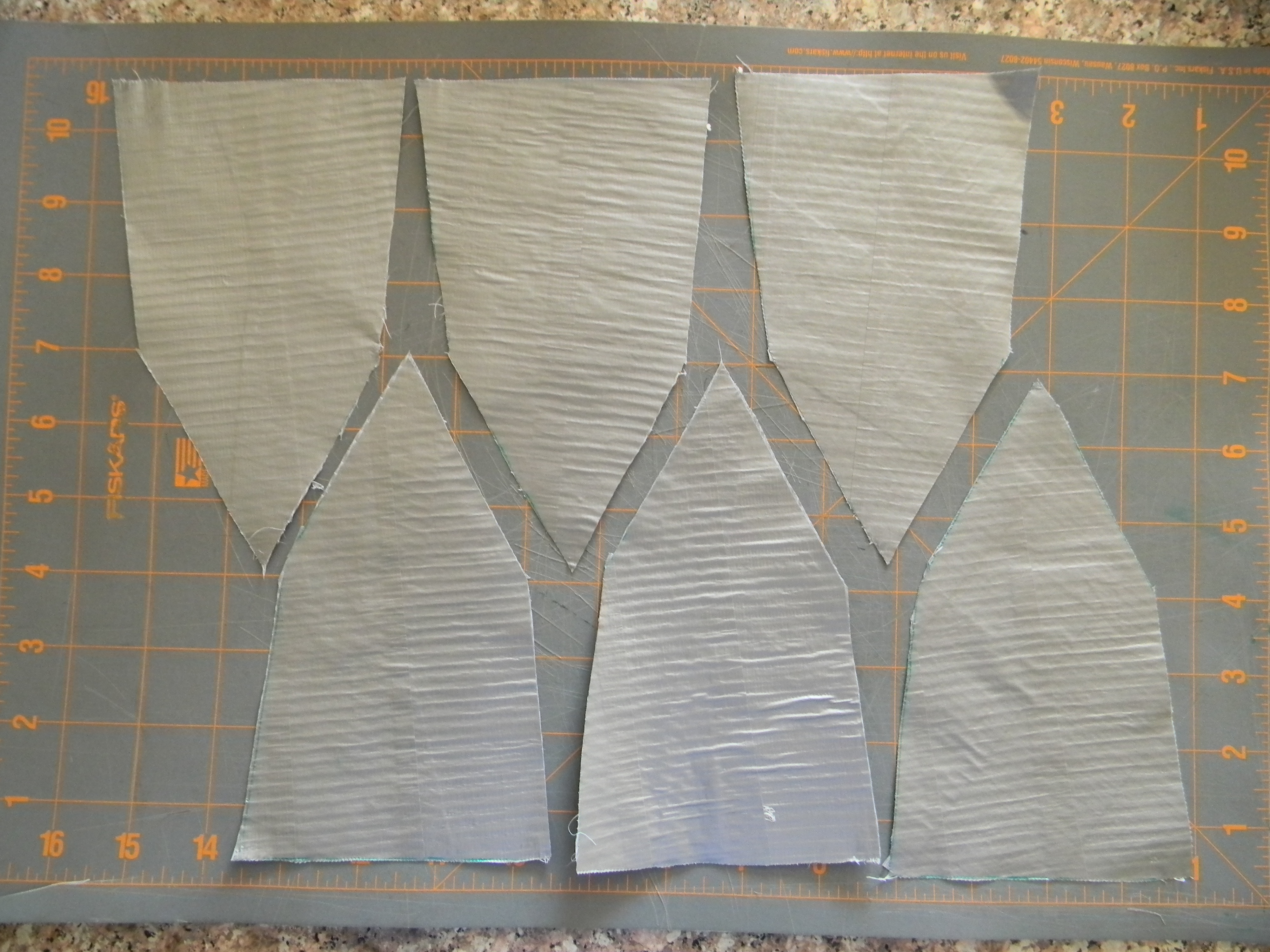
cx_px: 635
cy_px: 476
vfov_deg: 49.7
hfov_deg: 63.4
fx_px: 1027
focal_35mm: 28
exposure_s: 1/22.3
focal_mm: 5
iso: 400
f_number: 3.5
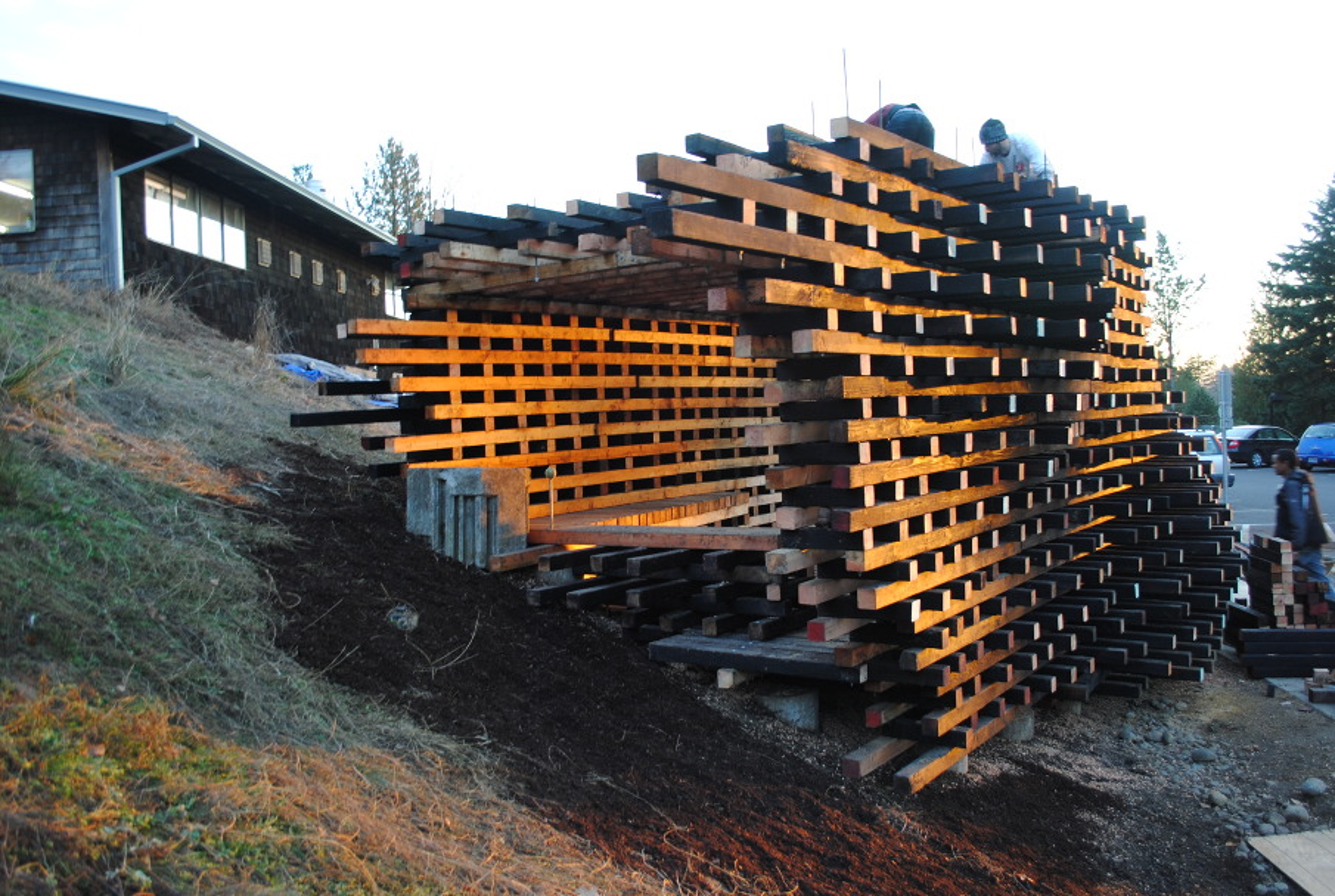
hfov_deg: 61.8
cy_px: 448
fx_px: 1114
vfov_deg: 43.8
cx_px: 668
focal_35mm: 30
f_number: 3.8
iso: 220
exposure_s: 1/30
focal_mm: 20
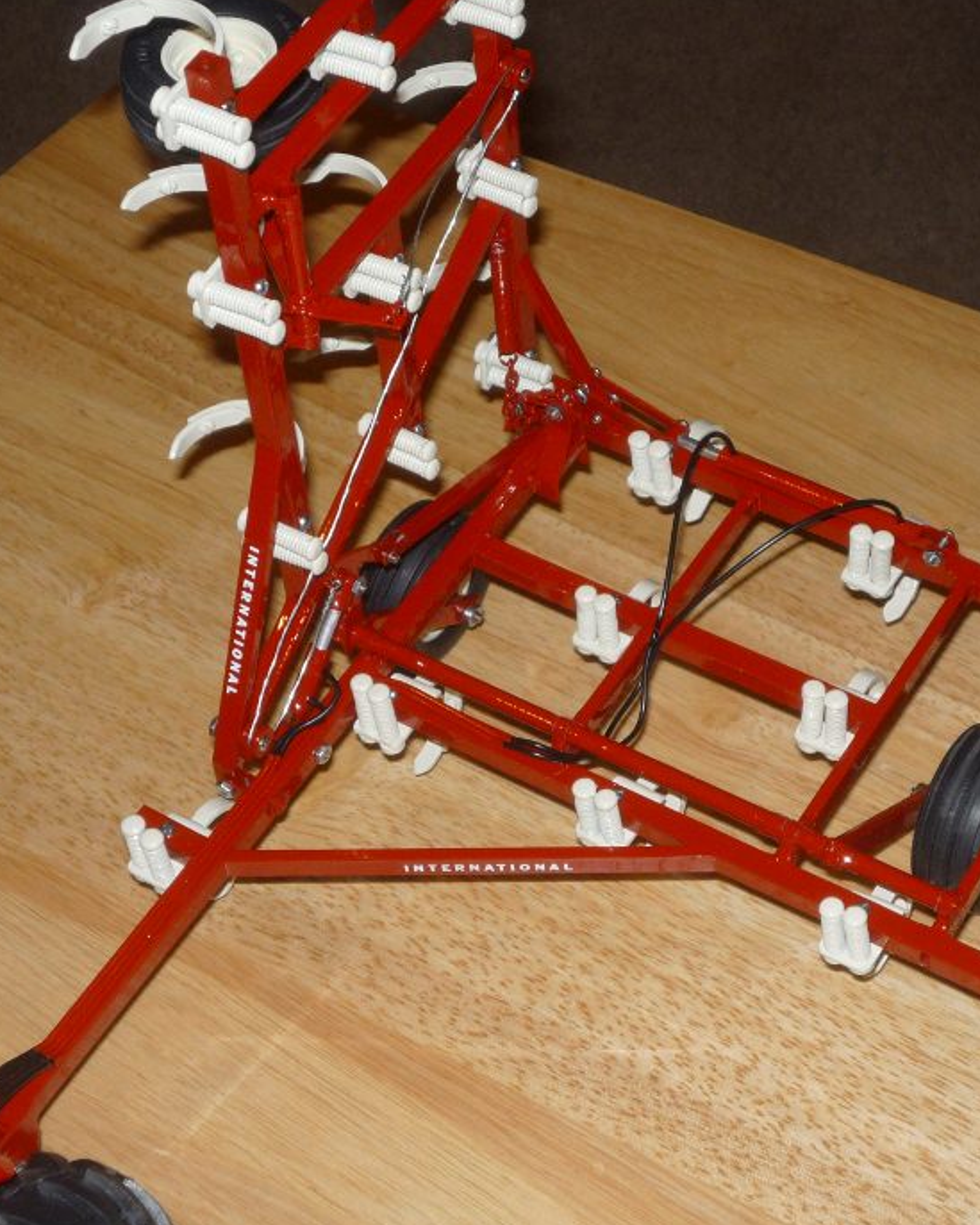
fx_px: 3009
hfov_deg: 18.5
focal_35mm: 83
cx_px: 587
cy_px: 579
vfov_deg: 23.0
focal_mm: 10
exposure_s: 1/40
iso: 100
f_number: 5.2
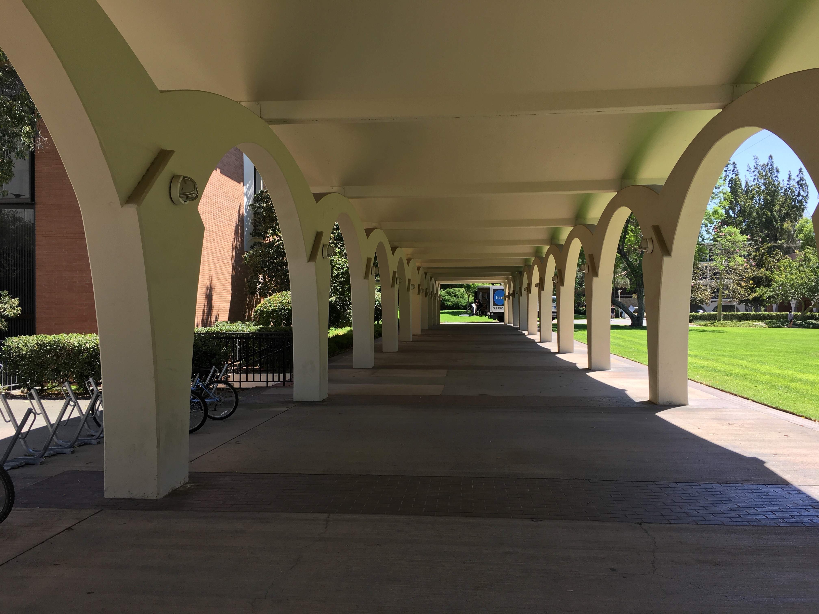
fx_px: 686
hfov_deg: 61.7
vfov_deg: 48.2
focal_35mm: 29
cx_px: 410
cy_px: 307
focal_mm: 4.15
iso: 25
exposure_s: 1/425
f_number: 2.2
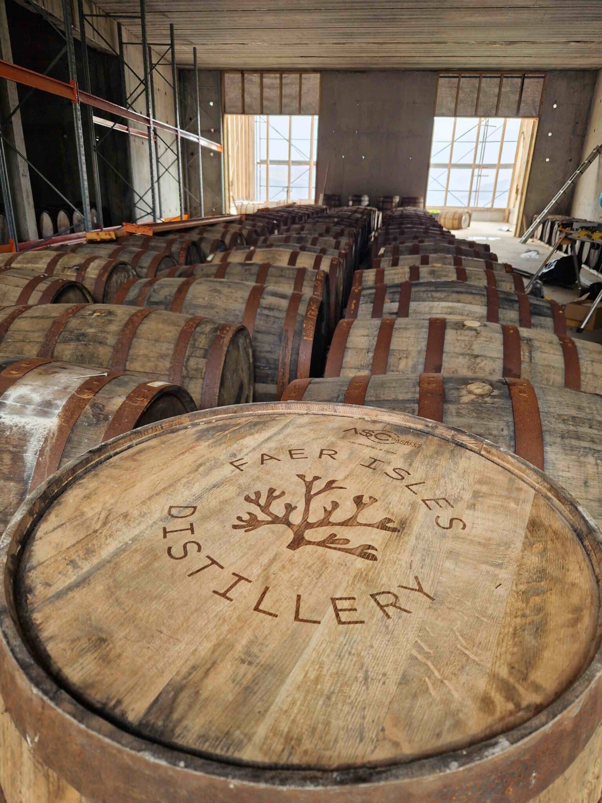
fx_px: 533
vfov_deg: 73.9
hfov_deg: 58.9
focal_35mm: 23
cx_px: 301
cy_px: 402
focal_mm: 5.4
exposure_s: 1/100
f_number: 1.8
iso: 50
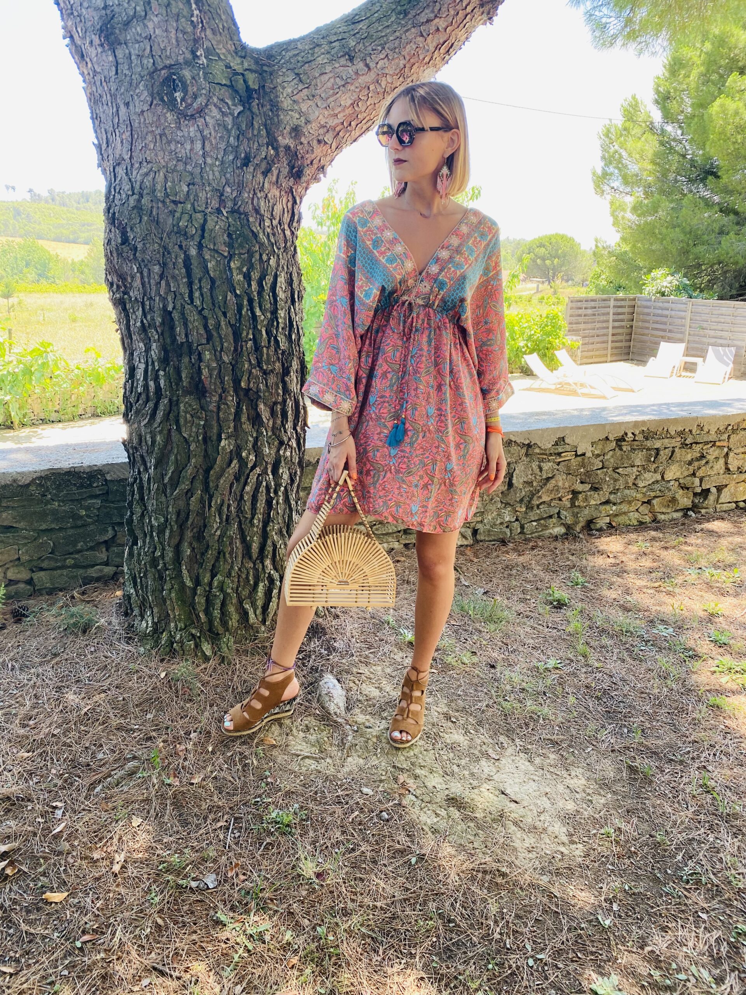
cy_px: 498
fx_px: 747
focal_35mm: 26
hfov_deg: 53.1
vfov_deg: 67.3
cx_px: 373
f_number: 1.8
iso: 32
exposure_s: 1/178
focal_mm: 4.25
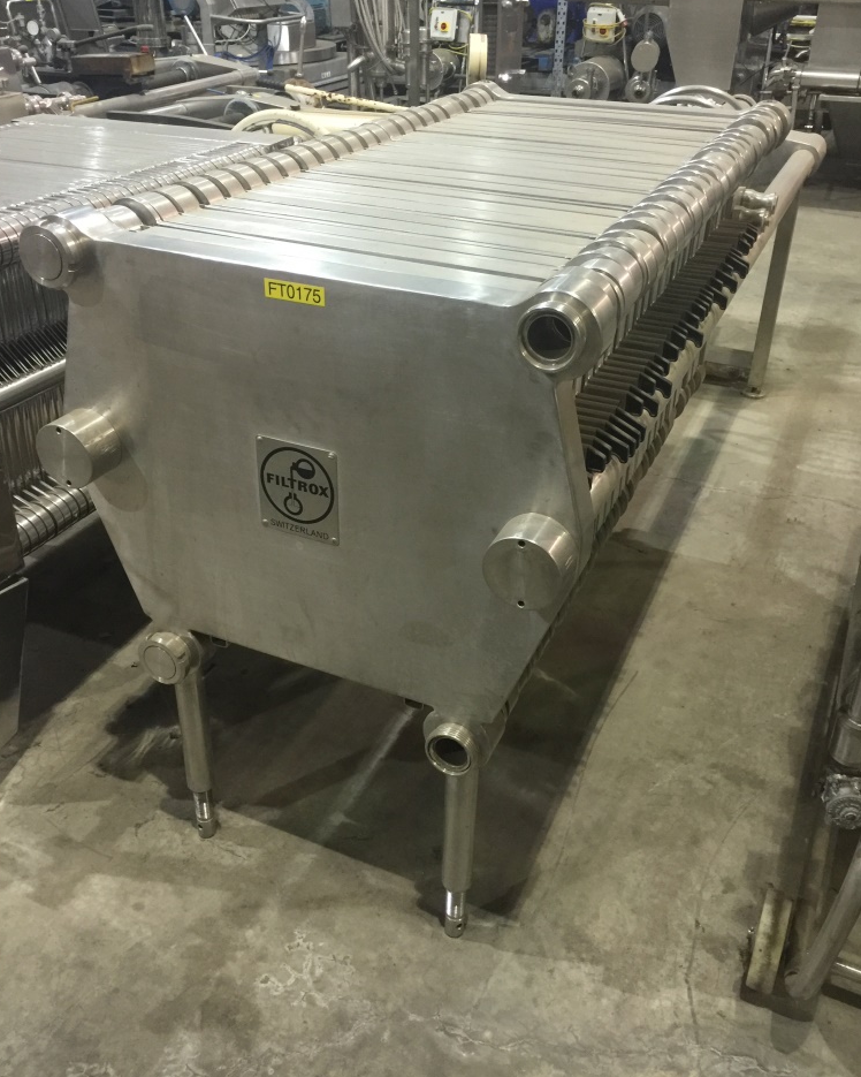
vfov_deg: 57.1
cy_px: 494
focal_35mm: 31
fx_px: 987
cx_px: 425
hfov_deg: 47.1
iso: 125
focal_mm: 4.15
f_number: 2.2
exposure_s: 1/10
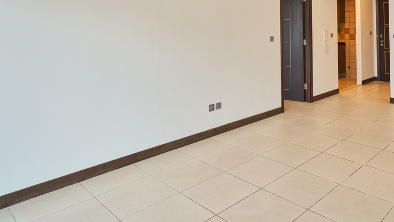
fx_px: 303
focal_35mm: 29
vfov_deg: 37.0
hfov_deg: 63.7
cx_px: 275
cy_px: 13
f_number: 7.1
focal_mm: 16
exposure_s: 1/40
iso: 640
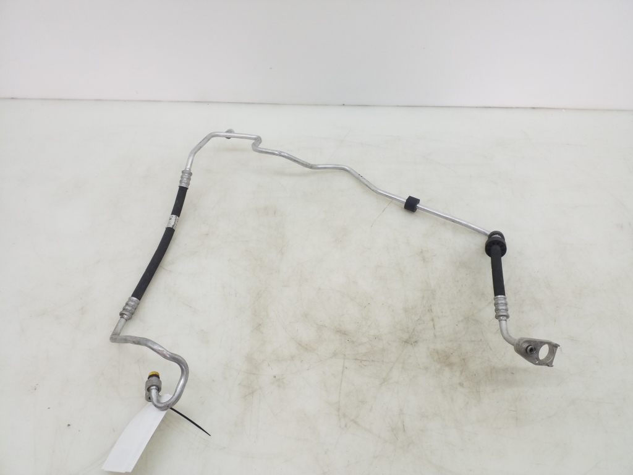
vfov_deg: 51.4
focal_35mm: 27
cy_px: 238
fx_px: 494
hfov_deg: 65.3
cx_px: 316
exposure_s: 1/50
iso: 80
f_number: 1.9
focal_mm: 3.6
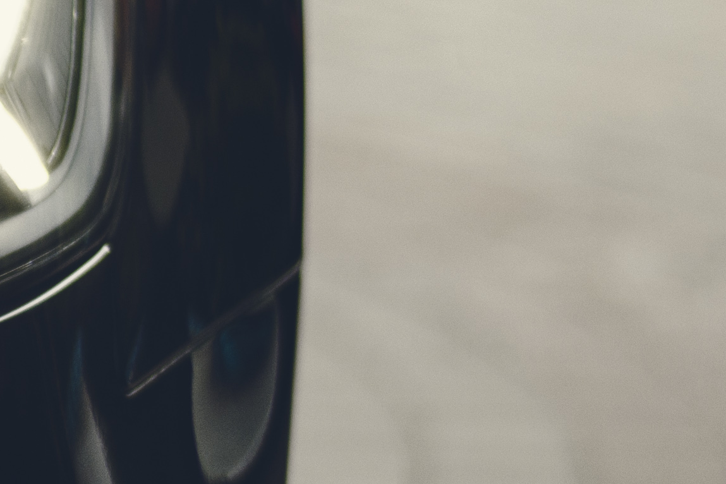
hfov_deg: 6.3
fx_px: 6473
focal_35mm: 321
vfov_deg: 4.3
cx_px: -449
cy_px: 268
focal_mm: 50
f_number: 1.8
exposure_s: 1/1600
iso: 320
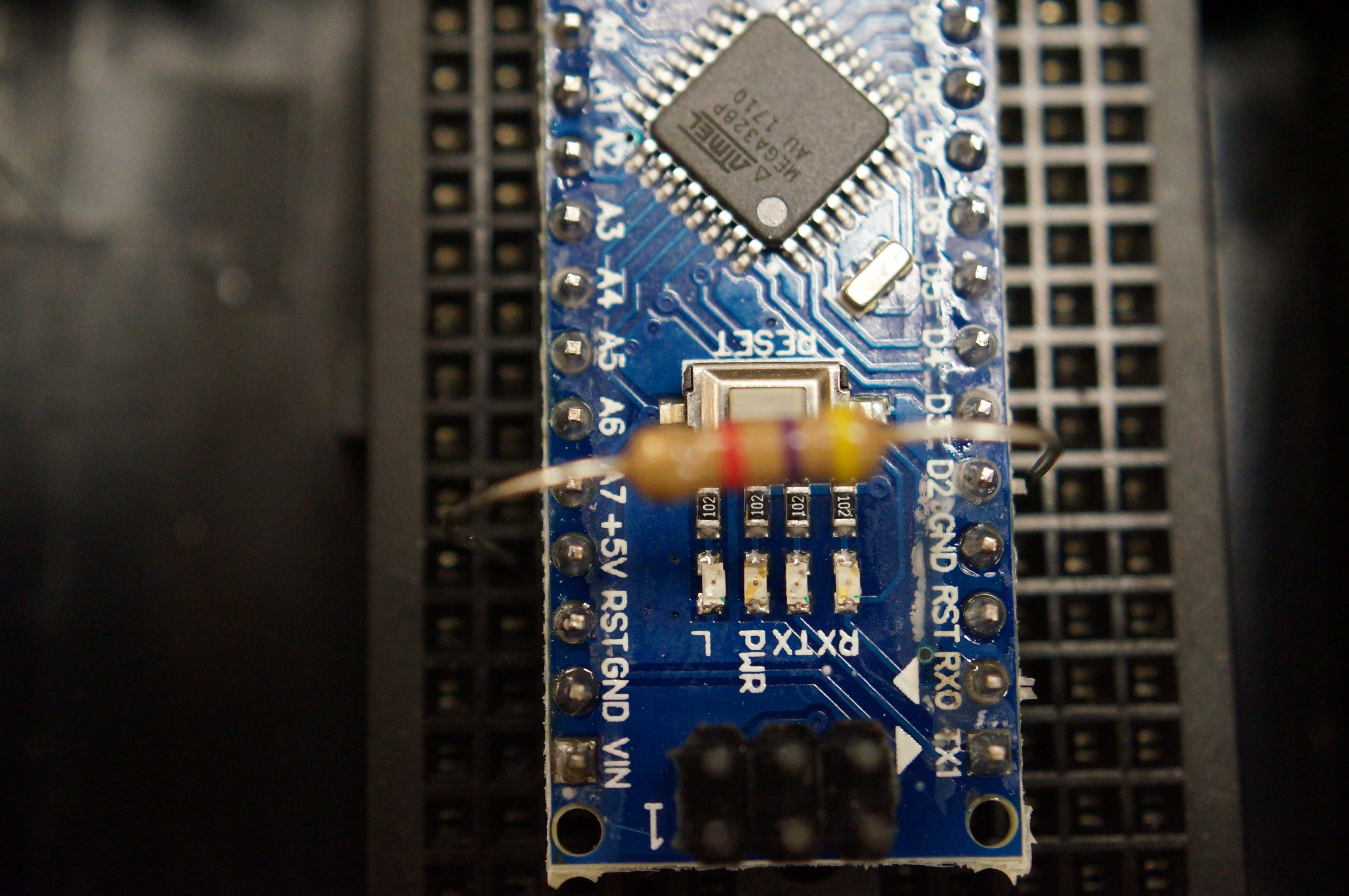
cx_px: 674
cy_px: 448
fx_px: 1684
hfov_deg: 43.6
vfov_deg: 29.8
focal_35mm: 45
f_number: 4
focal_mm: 30
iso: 2500
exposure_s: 1/160
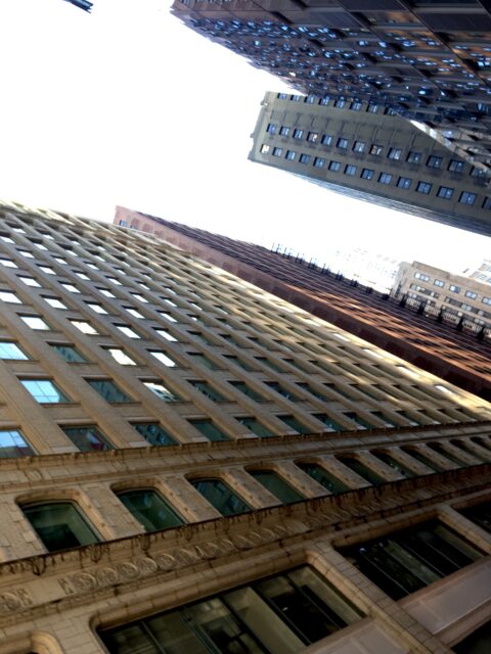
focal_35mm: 29
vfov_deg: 61.7
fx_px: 548
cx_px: 246
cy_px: 327
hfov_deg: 48.2
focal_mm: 4.15
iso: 32
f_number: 2.2
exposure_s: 1/60
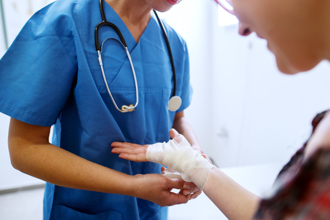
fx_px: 248
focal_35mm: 27
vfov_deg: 47.6
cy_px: 87
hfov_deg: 67.3
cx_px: 176
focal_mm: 20
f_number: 2
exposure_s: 1/100
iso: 400
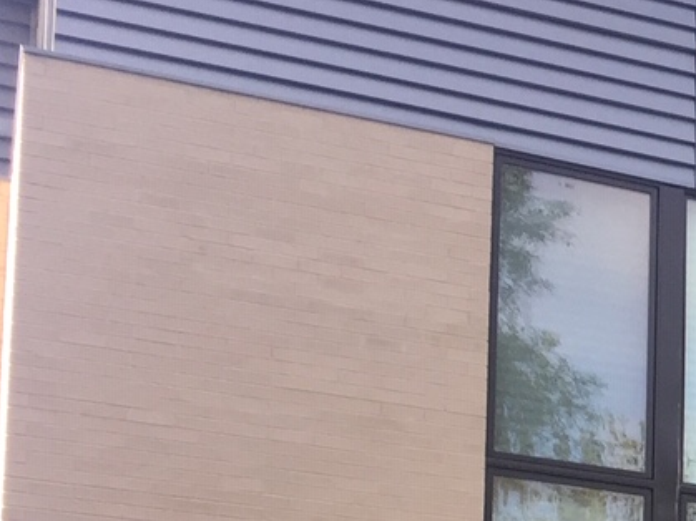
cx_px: 1302
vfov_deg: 12.2
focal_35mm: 113
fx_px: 2271
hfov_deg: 14.9
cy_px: 899
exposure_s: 1/316
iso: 32
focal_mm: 4.15
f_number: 2.2
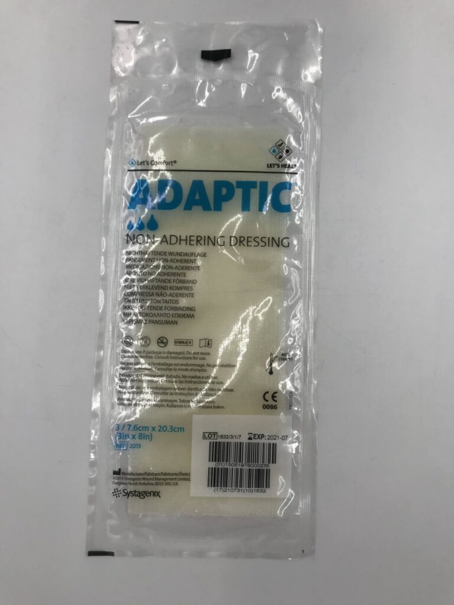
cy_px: 302
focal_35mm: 28
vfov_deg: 63.4
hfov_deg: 49.7
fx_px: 490
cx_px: 227
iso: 20
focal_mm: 3.99
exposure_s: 1/200
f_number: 1.8
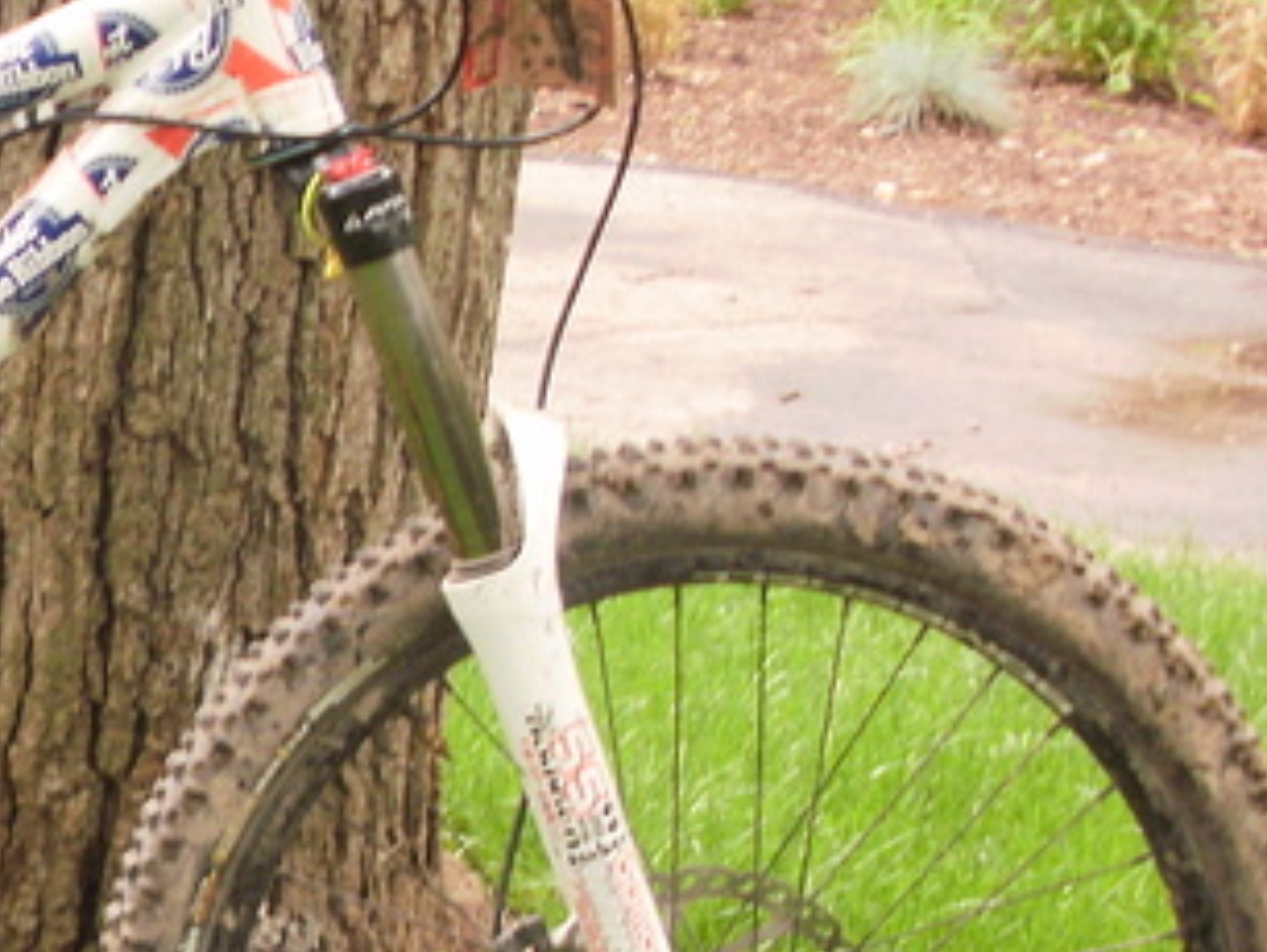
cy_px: 778
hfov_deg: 19.6
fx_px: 3443
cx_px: -273
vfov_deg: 15.6
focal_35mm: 94
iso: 125
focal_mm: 6.3
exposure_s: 1/30
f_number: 3.5
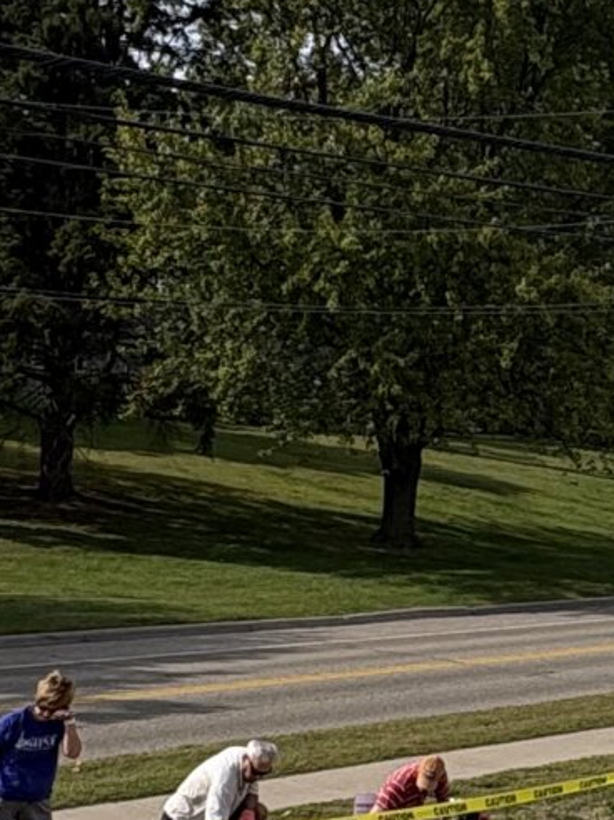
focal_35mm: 73
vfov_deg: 26.7
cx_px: 874
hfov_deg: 18.3
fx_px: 1727
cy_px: 407
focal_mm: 2.22
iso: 50
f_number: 2.2
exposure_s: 1/1832
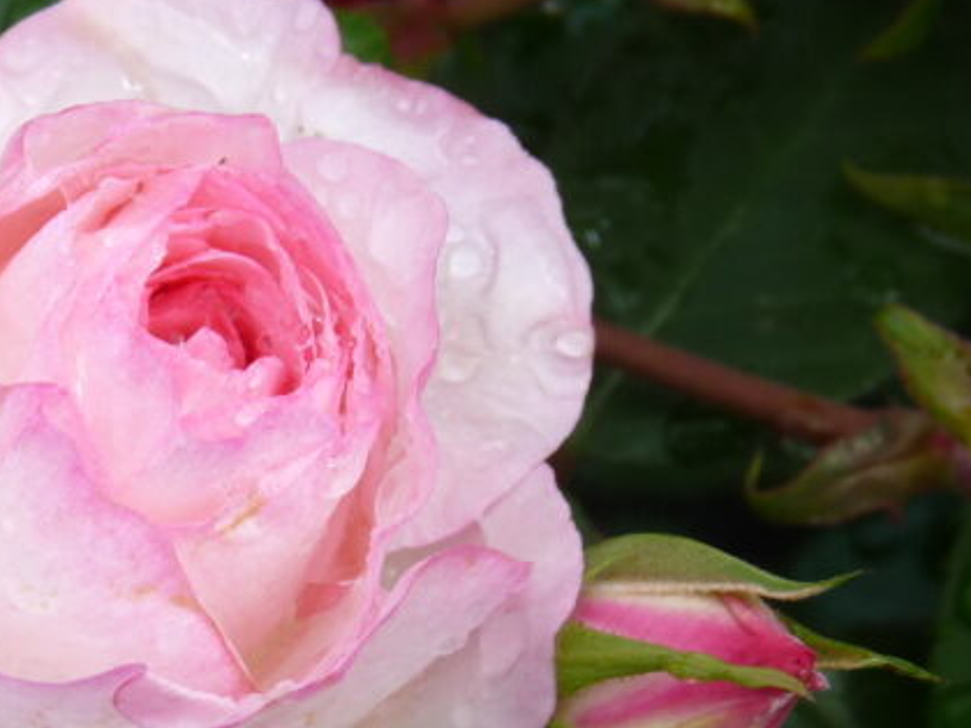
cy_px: 543
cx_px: 132
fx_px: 5330
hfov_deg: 10.4
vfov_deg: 7.8
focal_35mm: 190
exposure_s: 1/200
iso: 100
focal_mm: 13.8
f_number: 5
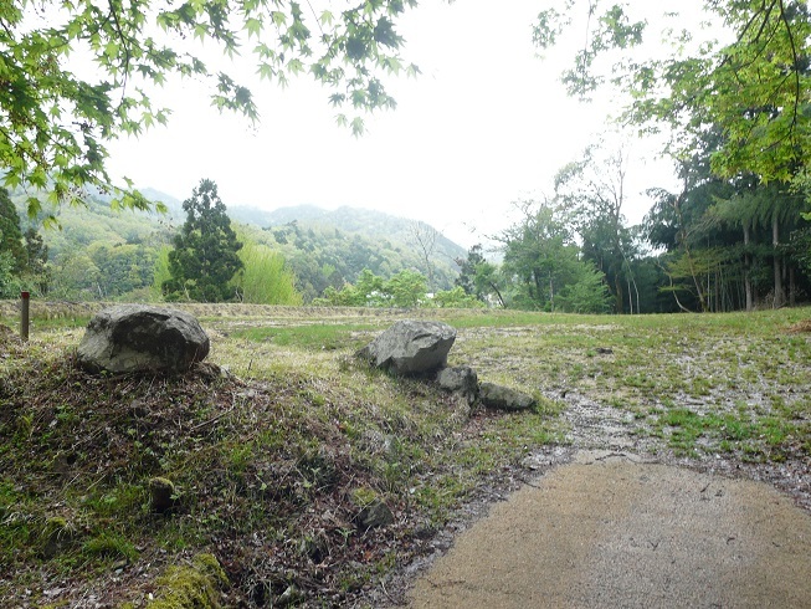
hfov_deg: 63.4
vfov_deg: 49.8
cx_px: 406
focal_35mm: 28
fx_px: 656
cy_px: 304
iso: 100
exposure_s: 1/60
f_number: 2.8
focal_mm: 4.6
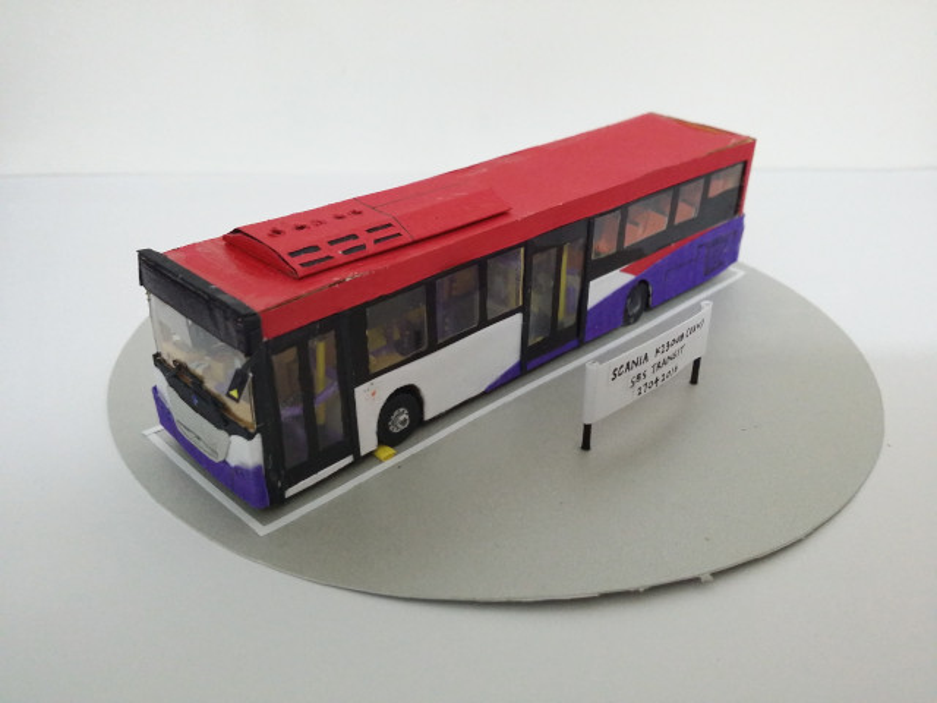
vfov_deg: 45.4
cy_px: 352
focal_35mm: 31
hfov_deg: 58.4
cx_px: 468
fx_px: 839
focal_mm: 4.13
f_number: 2.2
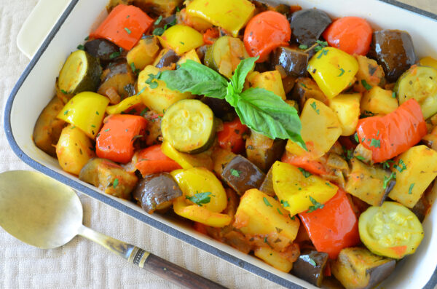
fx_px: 509
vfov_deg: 31.7
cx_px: 218
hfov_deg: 46.5
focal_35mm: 42
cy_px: 144
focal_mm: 28
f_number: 9
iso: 100
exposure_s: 3
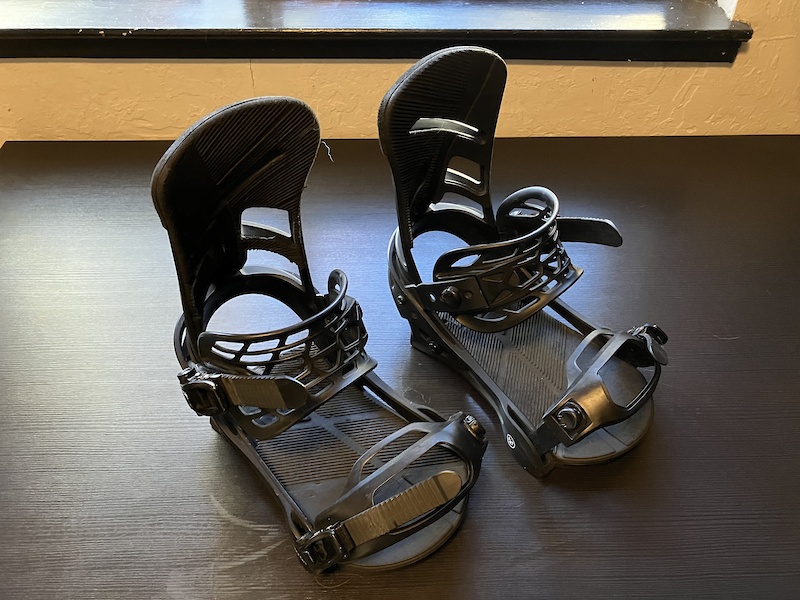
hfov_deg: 63.4
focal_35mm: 28
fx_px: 647
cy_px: 300
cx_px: 400
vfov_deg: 49.7
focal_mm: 3.99
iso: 640
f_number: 1.8
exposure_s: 1/30
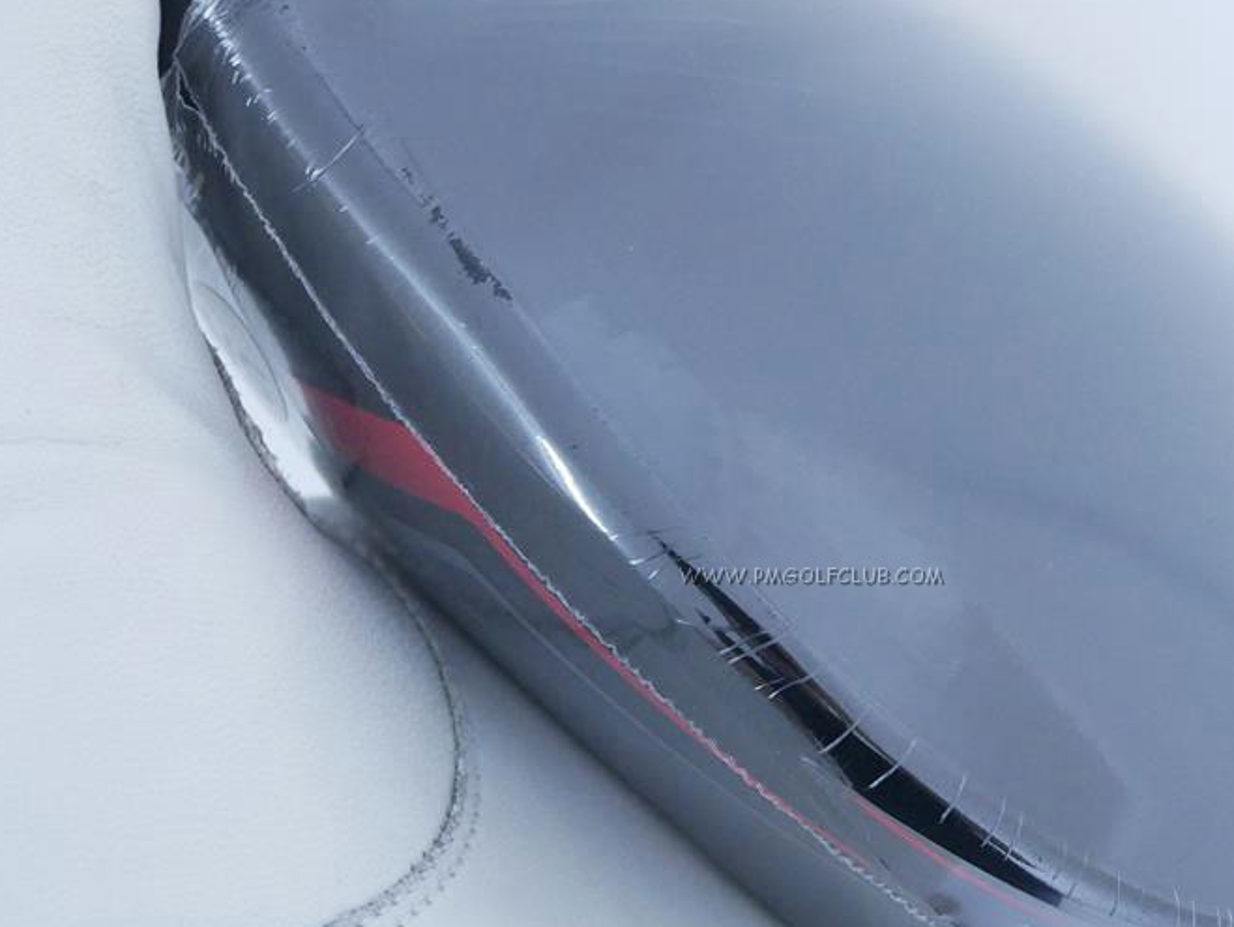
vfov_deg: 15.3
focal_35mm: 97
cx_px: 812
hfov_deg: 20.2
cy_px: 406
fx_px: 3460
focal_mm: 25
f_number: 4.5
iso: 1600
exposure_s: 1/50
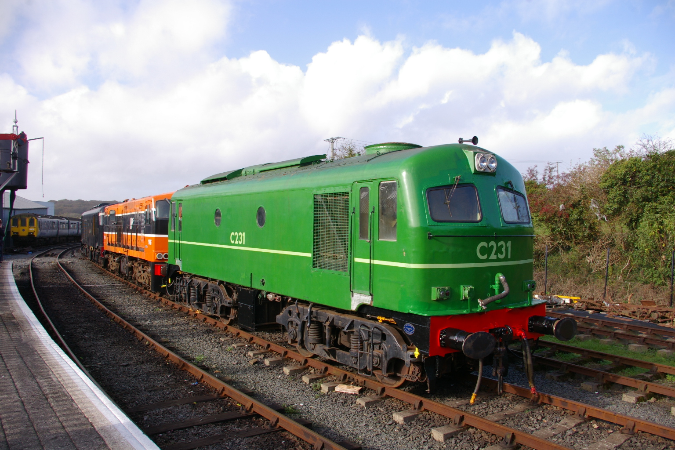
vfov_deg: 43.6
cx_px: 338
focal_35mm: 30
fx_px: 562
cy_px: 225
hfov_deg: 61.9
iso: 200
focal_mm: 20
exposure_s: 1/60
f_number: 9.5
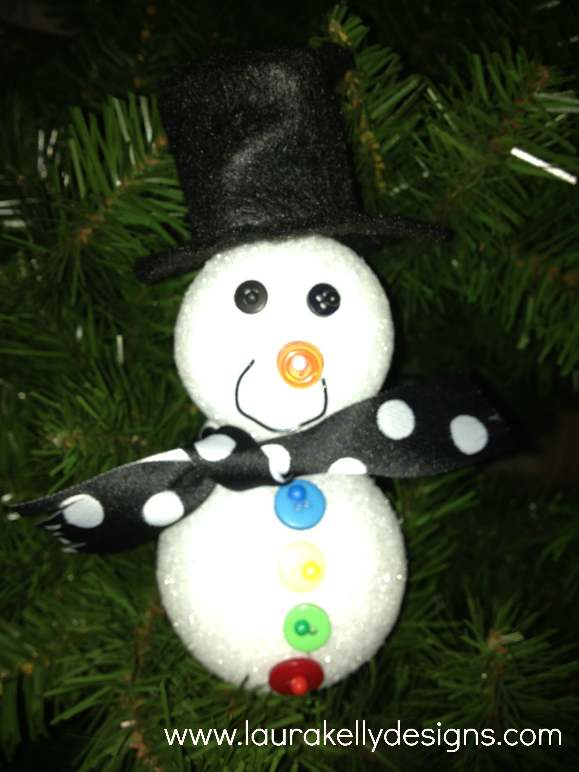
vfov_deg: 52.6
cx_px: 290
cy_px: 386
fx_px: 781
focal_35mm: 35
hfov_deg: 40.7
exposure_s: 1/24
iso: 50
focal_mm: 4.28
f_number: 2.4
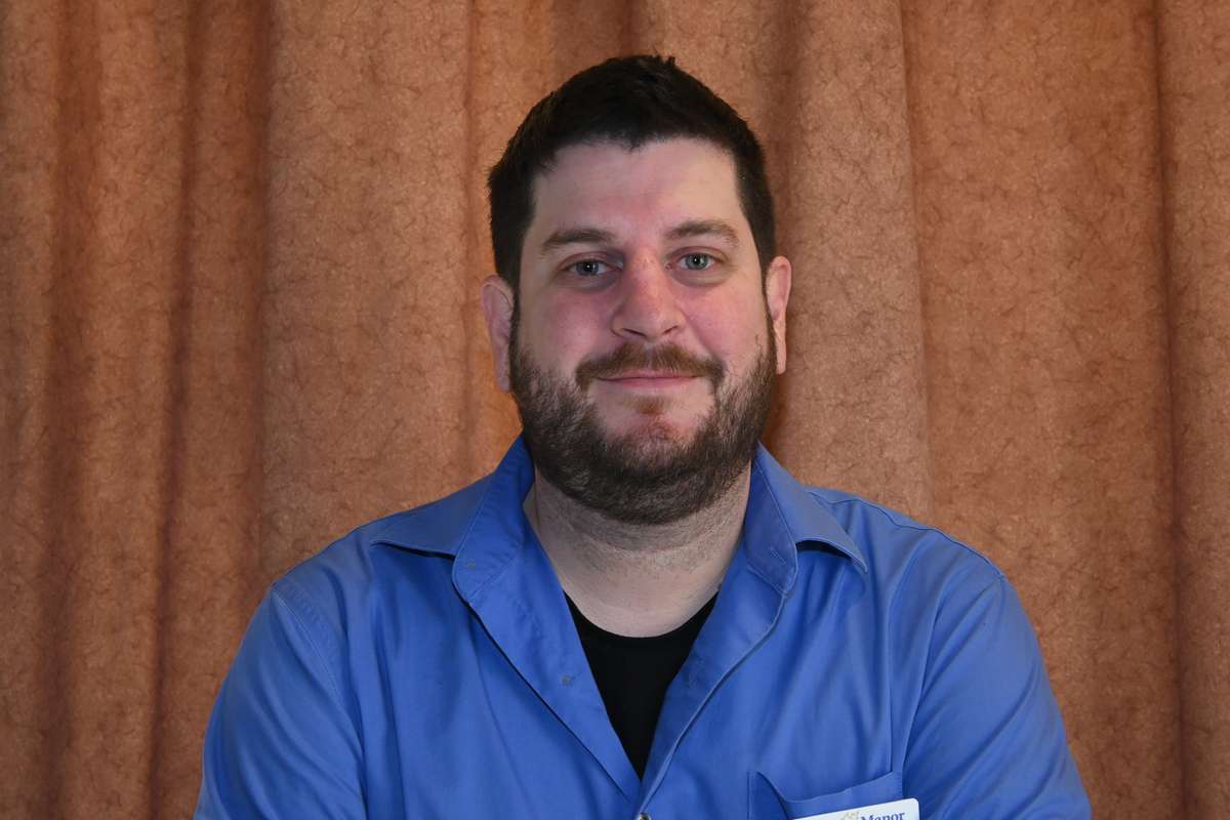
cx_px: 615
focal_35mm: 75
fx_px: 2562
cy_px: 410
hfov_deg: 27.0
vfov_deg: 18.2
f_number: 6.3
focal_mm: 50
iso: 2000
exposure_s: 1/125
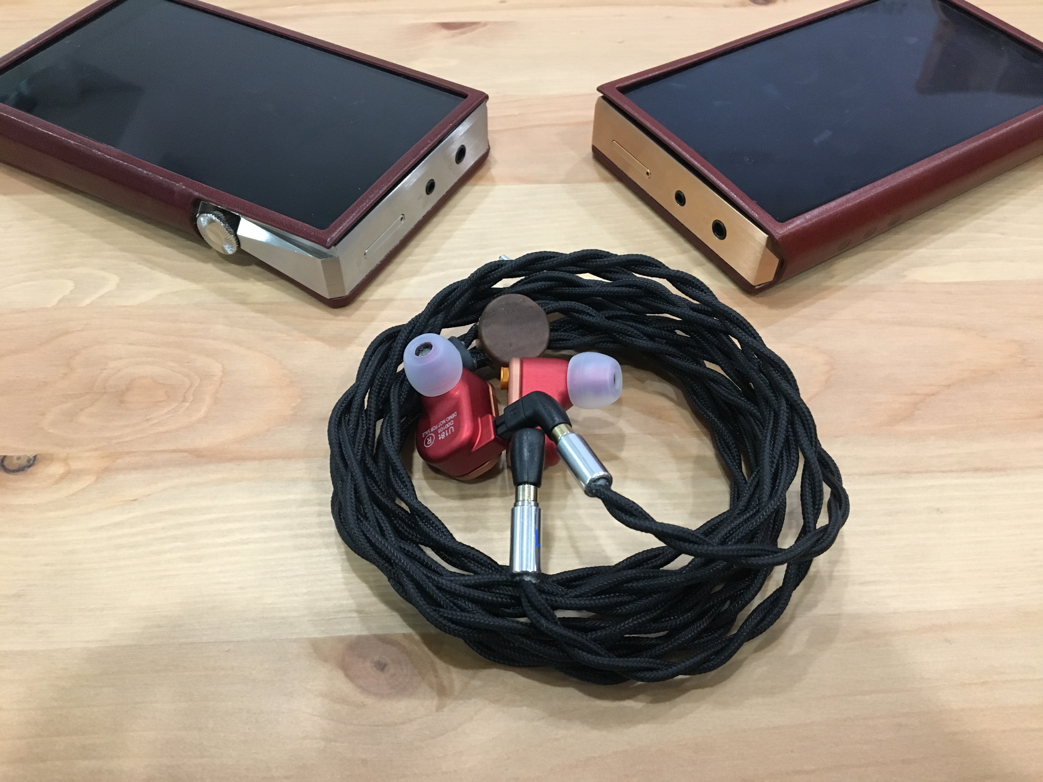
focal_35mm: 29
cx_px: 522
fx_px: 874
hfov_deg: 61.7
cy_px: 391
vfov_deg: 48.2
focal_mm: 4.15
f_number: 2.2
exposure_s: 1/25
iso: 200
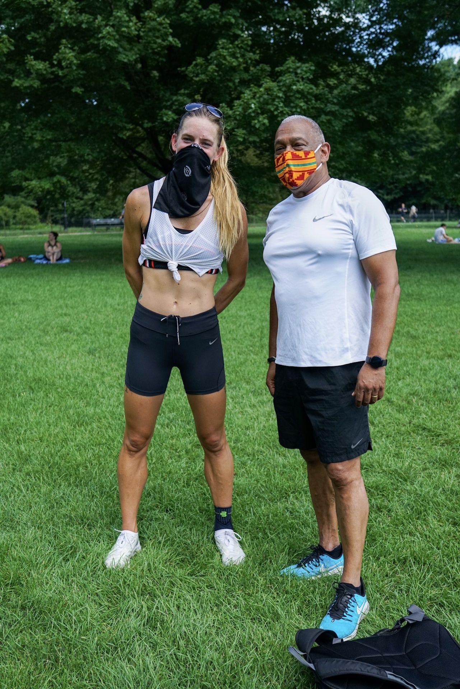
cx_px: 230
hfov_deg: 37.9
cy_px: 344
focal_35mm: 35
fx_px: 670
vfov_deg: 54.4
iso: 800
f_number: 4
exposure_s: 1/2000
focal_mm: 35
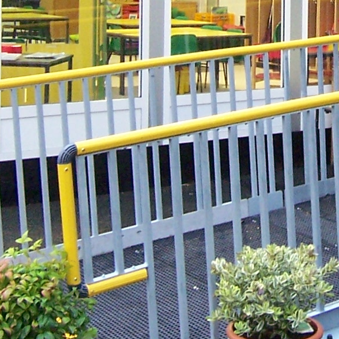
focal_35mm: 89
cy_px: -6
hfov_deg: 19.2
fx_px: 986
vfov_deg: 18.9
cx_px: 296
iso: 160
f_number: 2.8
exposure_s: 1/30
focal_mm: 3.8
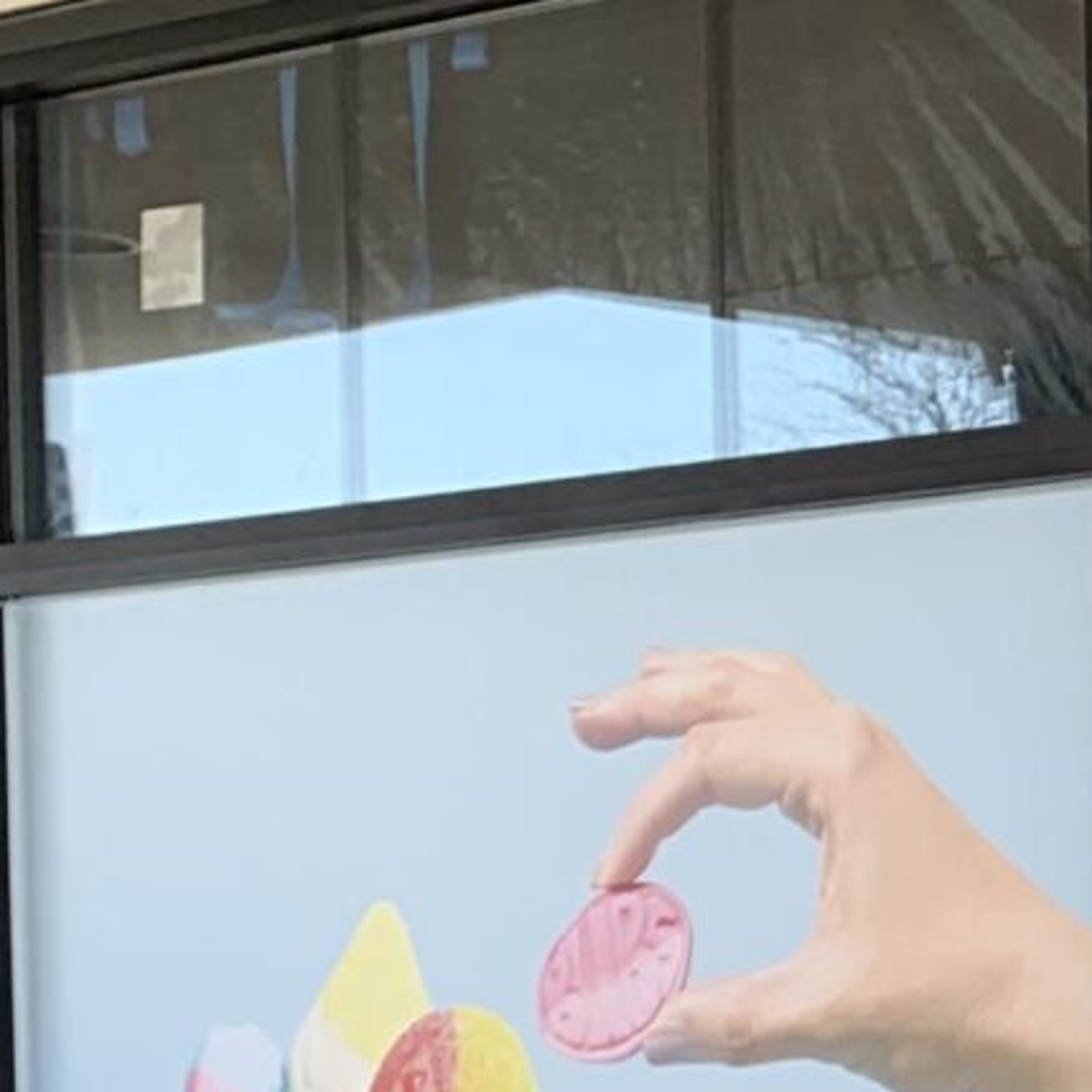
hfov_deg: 10.9
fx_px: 4890
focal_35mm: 137
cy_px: 1385
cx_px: 2581
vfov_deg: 12.4
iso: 25
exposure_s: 1/291
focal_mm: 4.25
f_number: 1.8
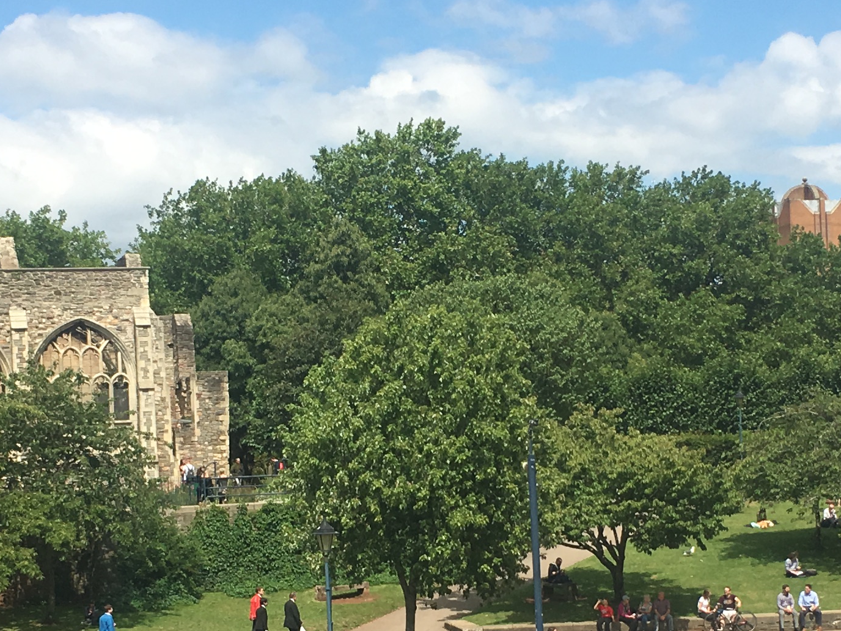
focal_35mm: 85
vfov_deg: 17.2
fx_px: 2065
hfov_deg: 23.0
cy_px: 509
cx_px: 464
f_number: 2.2
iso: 25
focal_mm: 4.15
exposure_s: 1/1326
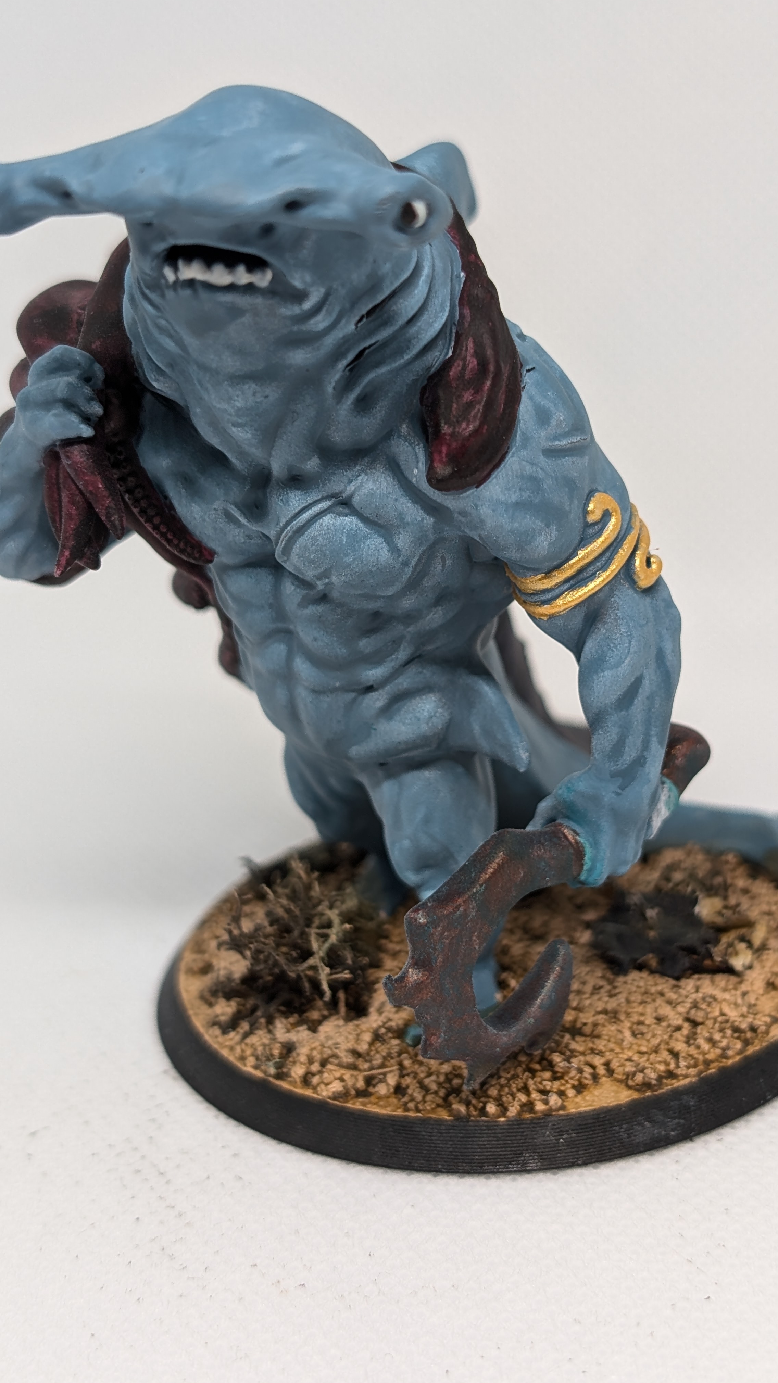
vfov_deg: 38.5
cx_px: 416
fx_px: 1980
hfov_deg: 22.2
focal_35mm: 54
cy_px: 689
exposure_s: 1/32.9
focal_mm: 6.9
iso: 26
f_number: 1.68
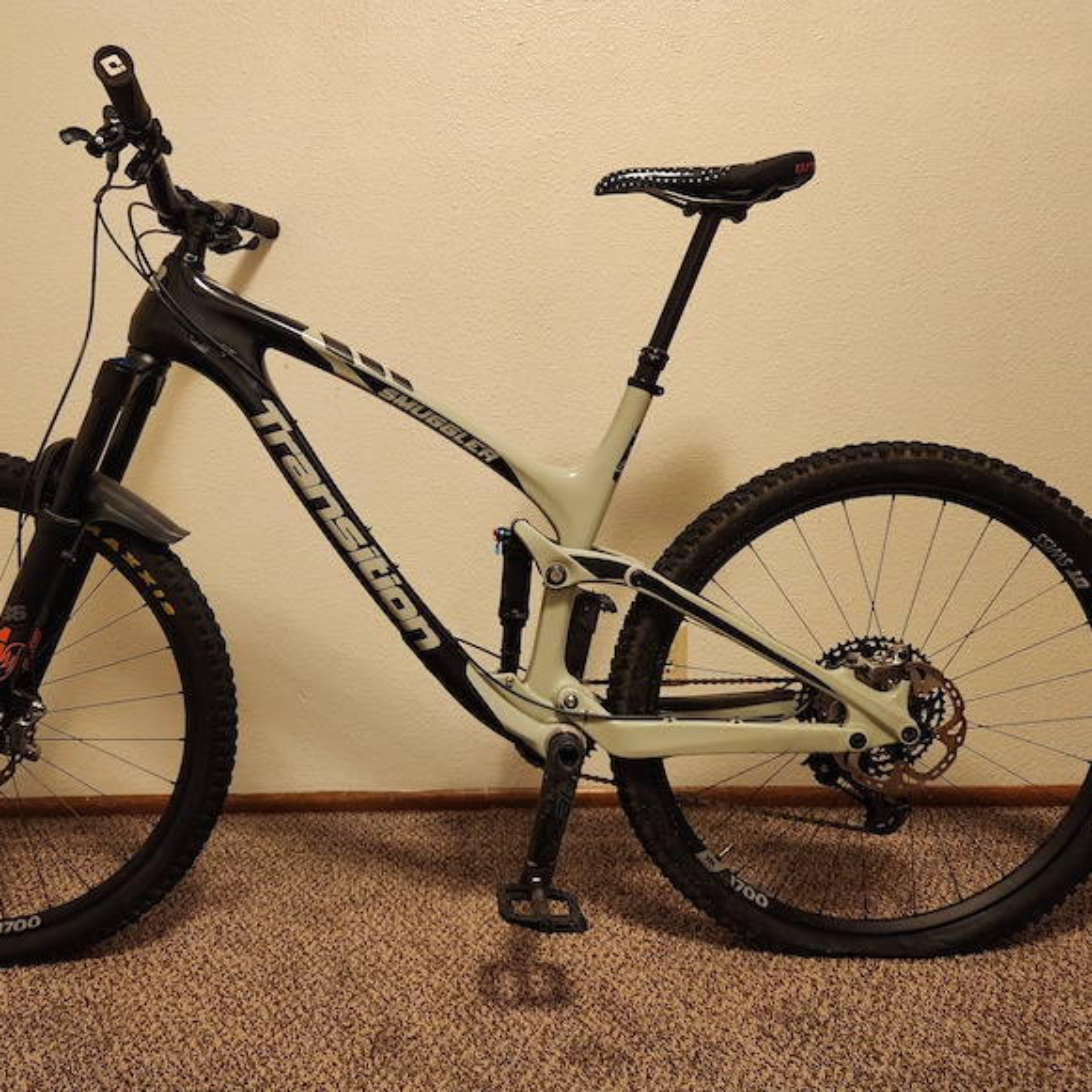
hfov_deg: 56.8
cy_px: 560
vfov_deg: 57.3
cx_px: 432
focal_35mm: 28
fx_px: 999
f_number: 1.8
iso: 640
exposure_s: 1/60
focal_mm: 5.4
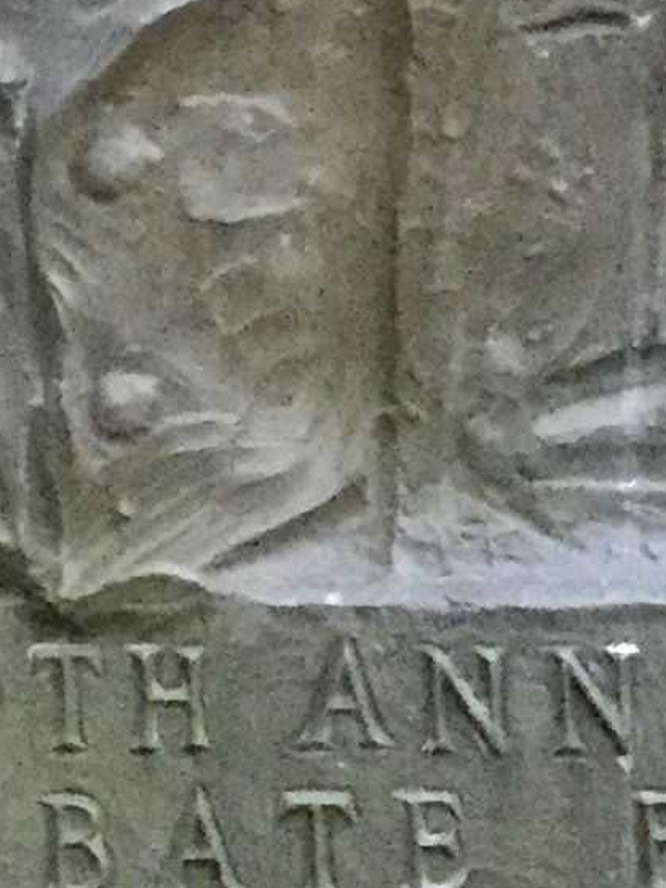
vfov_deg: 10.1
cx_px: -2
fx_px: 4669
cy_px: -867
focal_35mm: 182
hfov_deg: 8.1
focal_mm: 3.3
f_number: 2.4
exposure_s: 1/15
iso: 320
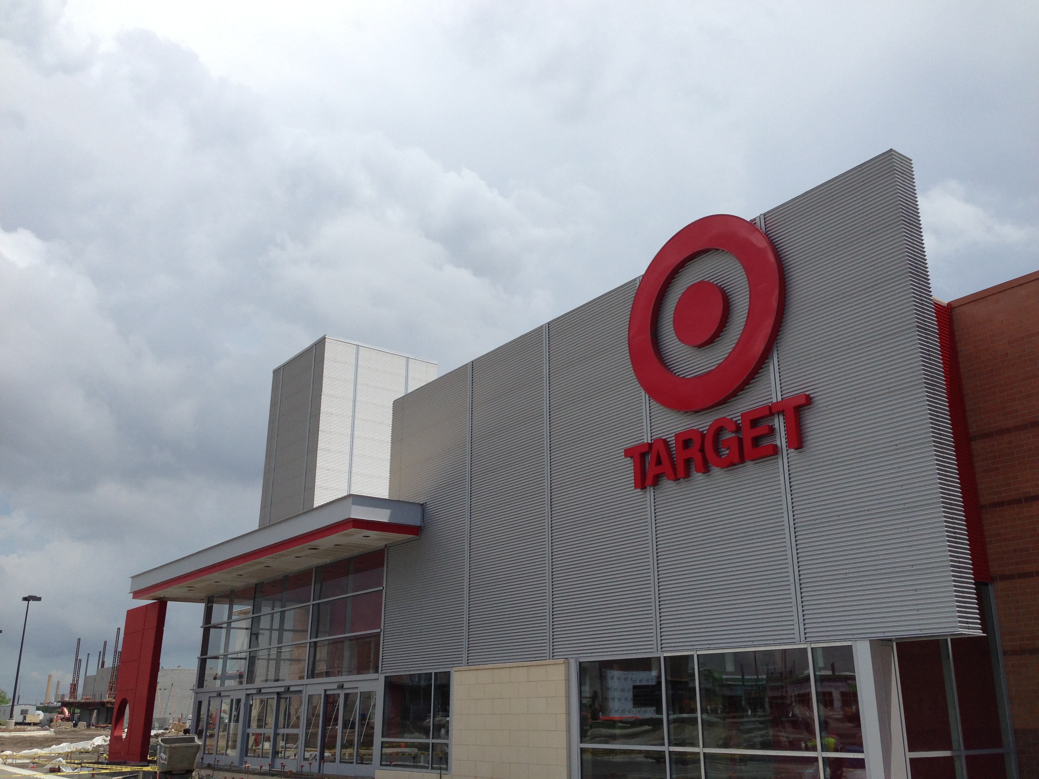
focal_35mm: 33
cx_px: 520
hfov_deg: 55.4
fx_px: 990
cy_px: 390
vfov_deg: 42.9
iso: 50
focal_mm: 4.13
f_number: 2.4
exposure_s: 1/1938
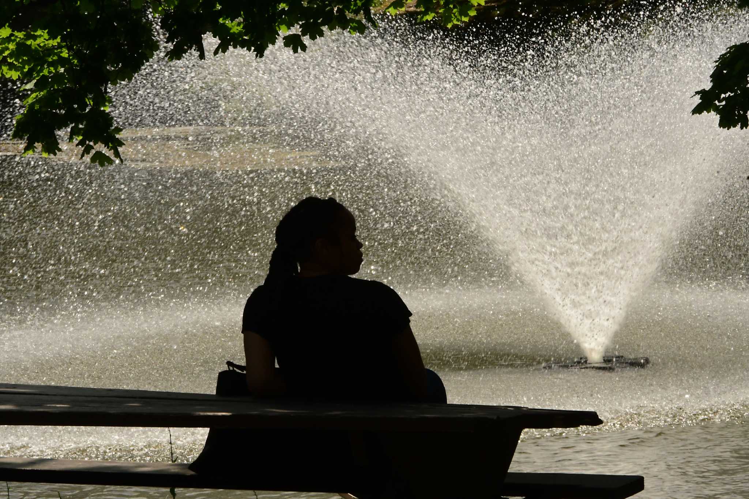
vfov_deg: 6.8
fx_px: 4212
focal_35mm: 202
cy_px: 250
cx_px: 374
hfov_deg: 10.2
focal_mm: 135
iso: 1600
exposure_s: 1/320
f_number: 29
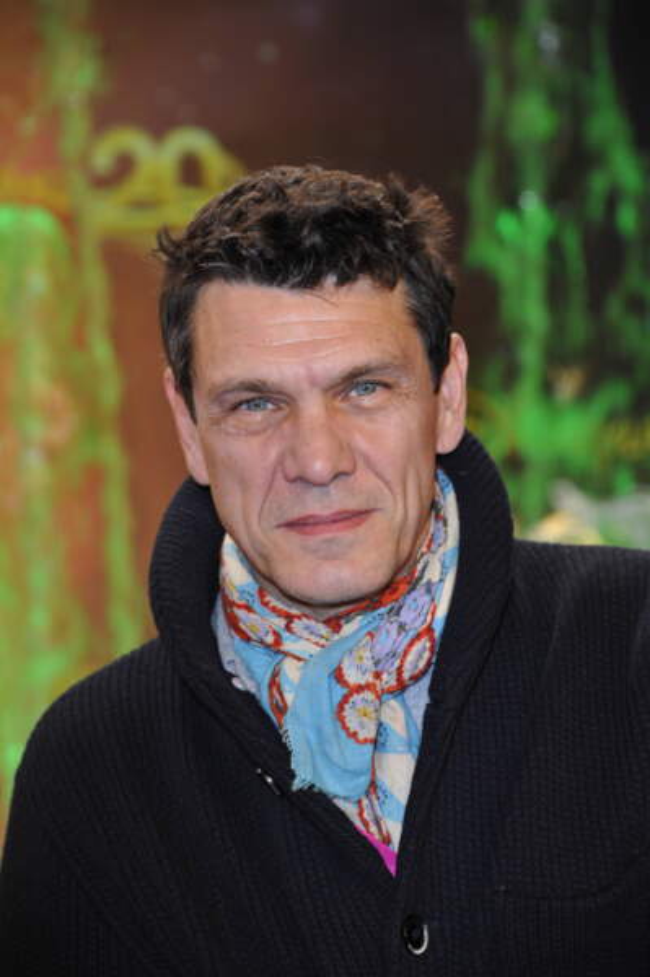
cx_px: 325
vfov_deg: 14.2
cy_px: 488
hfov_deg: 9.4
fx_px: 3934
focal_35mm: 145
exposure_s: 1/100
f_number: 6.3
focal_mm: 145
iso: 640
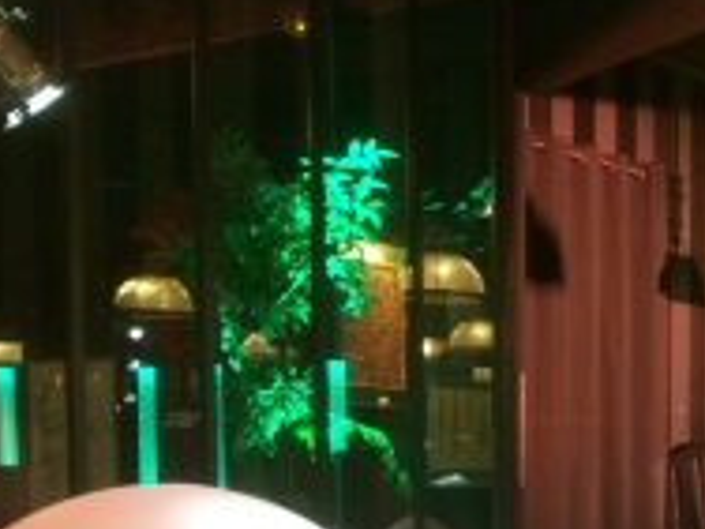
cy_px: 589
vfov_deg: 18.4
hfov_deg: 23.6
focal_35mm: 77
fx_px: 1568
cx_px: 789
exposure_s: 1/20
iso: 320
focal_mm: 4.15
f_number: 2.2
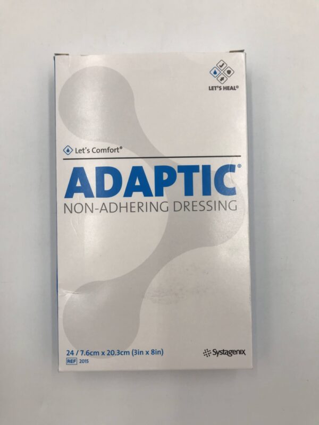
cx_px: 160
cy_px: 212
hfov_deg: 49.7
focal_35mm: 28
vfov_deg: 63.4
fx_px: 344
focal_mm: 3.99
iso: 20
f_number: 1.8
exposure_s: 1/174
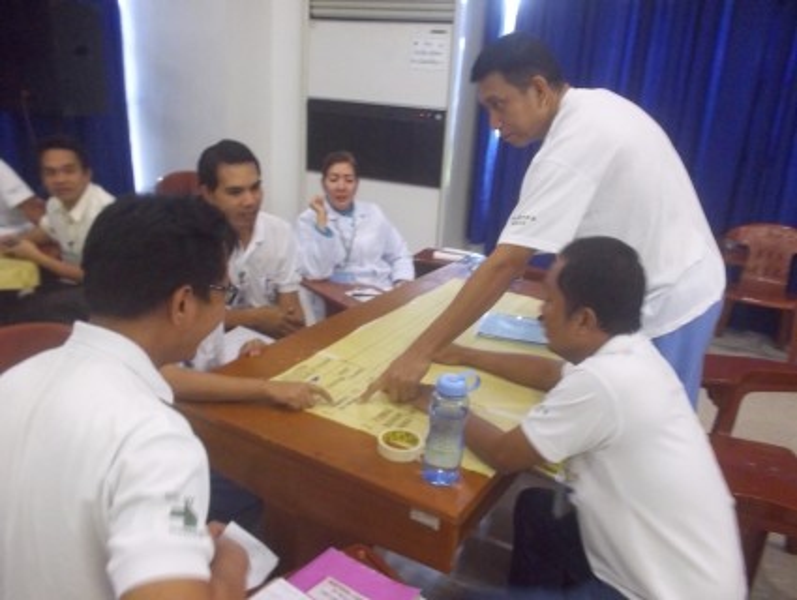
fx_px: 669
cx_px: 398
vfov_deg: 48.3
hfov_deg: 61.6
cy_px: 300
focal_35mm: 29
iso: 400
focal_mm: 4.1
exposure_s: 1/8
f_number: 3.3
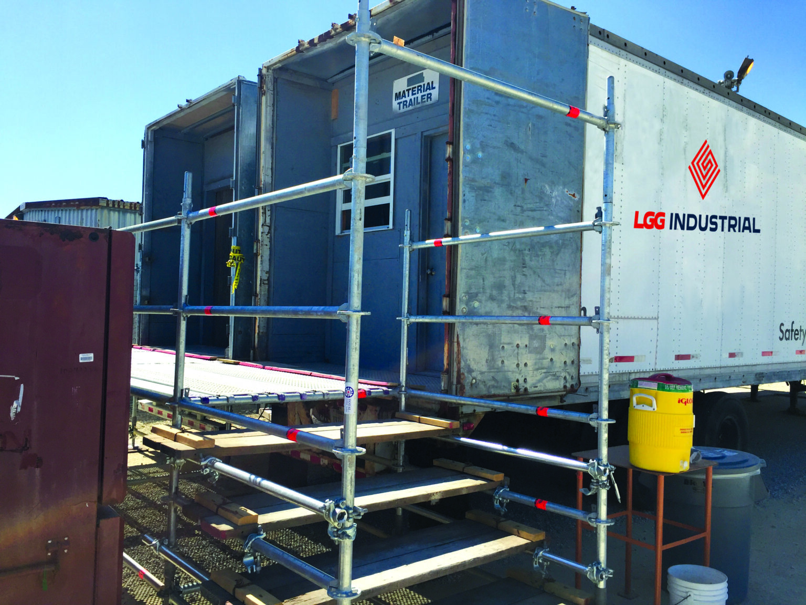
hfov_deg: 61.7
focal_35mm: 29
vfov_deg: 48.2
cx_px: 403
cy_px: 302
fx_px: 675
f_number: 2.2
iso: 32
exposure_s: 1/2198
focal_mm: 4.15
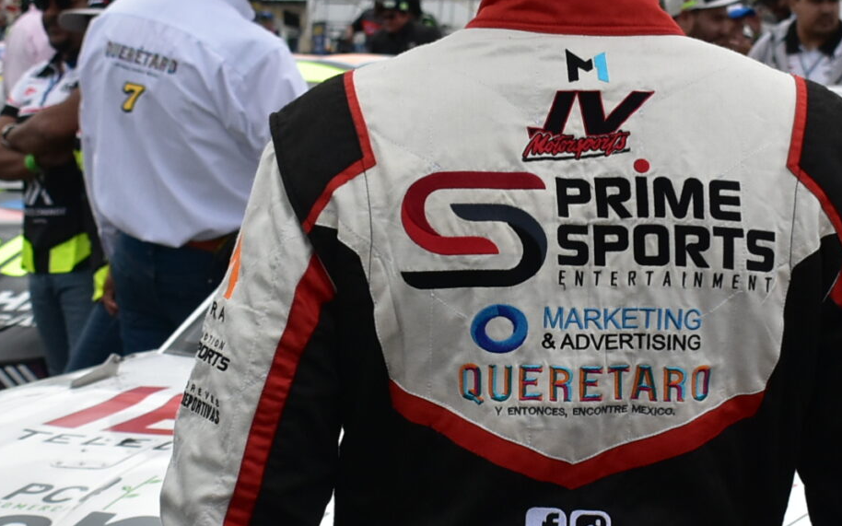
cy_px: 372
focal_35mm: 120
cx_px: 551
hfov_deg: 17.3
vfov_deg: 10.9
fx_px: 2753
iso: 900
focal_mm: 28
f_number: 6.3
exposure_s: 1/4000
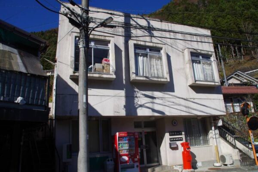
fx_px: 193
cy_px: 86
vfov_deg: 47.9
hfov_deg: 67.4
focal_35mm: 27
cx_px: 129
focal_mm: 18
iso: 100
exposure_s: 1/250
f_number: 7.1
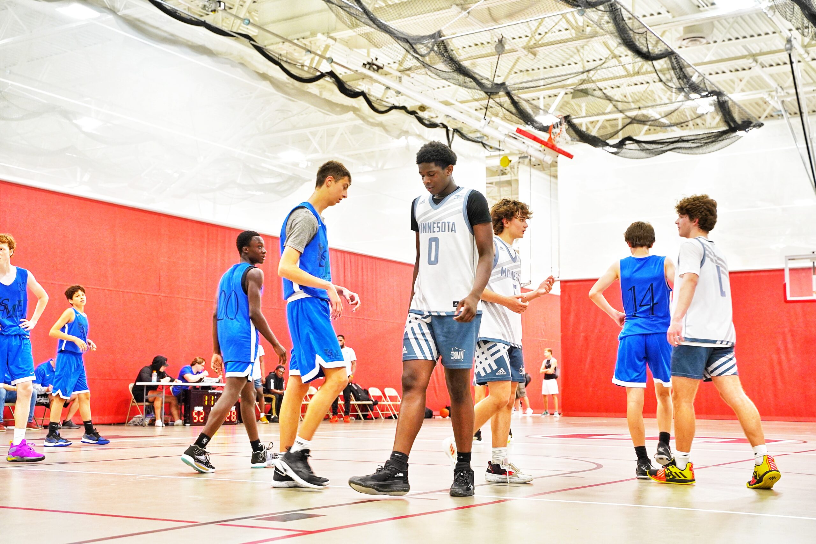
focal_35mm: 47
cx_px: 408
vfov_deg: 28.7
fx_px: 1065
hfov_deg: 41.9
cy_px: 272
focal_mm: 47
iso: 1600
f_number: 4.5
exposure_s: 1/125
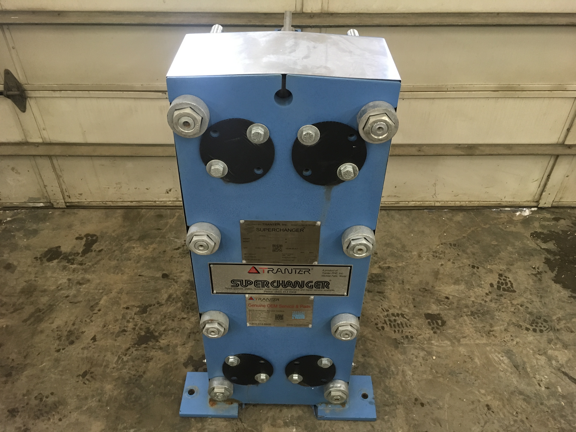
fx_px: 483
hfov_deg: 61.7
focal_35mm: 29
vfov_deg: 48.2
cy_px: 216
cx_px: 288
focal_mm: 4.15
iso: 160
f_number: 2.2
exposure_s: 1/30
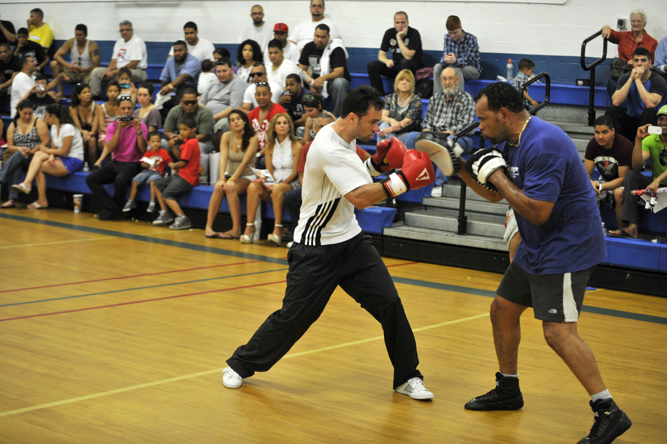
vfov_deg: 19.4
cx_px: 334
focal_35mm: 70
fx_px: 1296
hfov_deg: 28.9
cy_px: 222
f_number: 2.8
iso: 1600
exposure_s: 1/320
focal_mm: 70
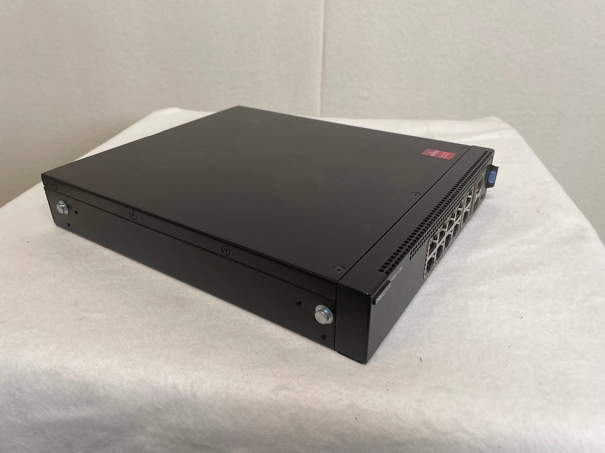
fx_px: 454
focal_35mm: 26
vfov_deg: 53.1
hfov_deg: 67.3
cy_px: 226
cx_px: 302
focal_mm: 4.2
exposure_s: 1/274
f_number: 1.6
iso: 32
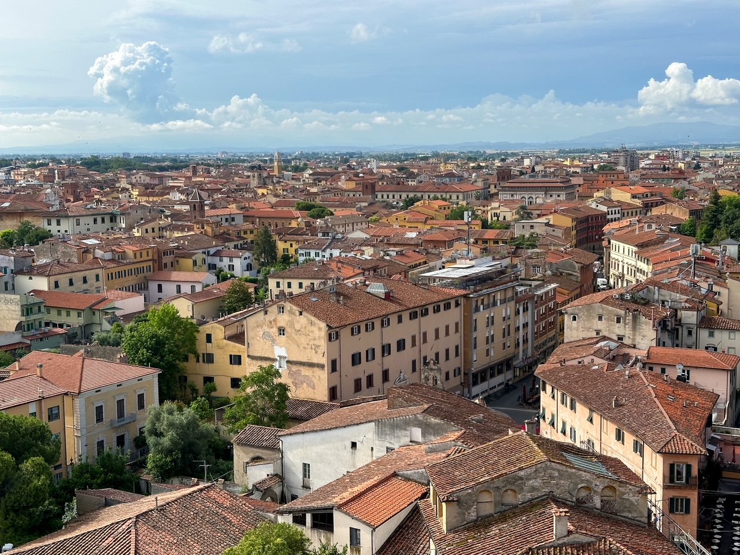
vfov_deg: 30.3
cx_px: 370
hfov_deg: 39.7
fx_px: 1026
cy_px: 278
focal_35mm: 48
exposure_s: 1/3500
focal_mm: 6.86
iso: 64
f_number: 1.8
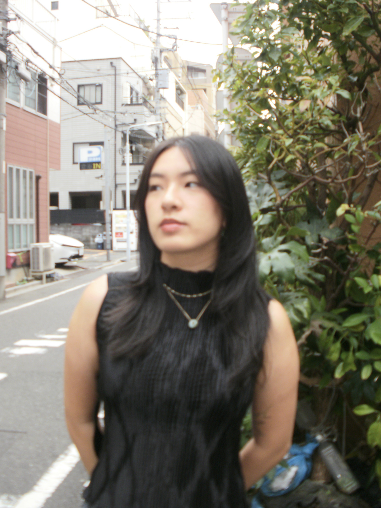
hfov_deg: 39.7
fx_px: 528
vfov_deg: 51.4
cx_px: 190
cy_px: 254
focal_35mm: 36
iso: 100
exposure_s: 1/30
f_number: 3.5
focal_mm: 6.3
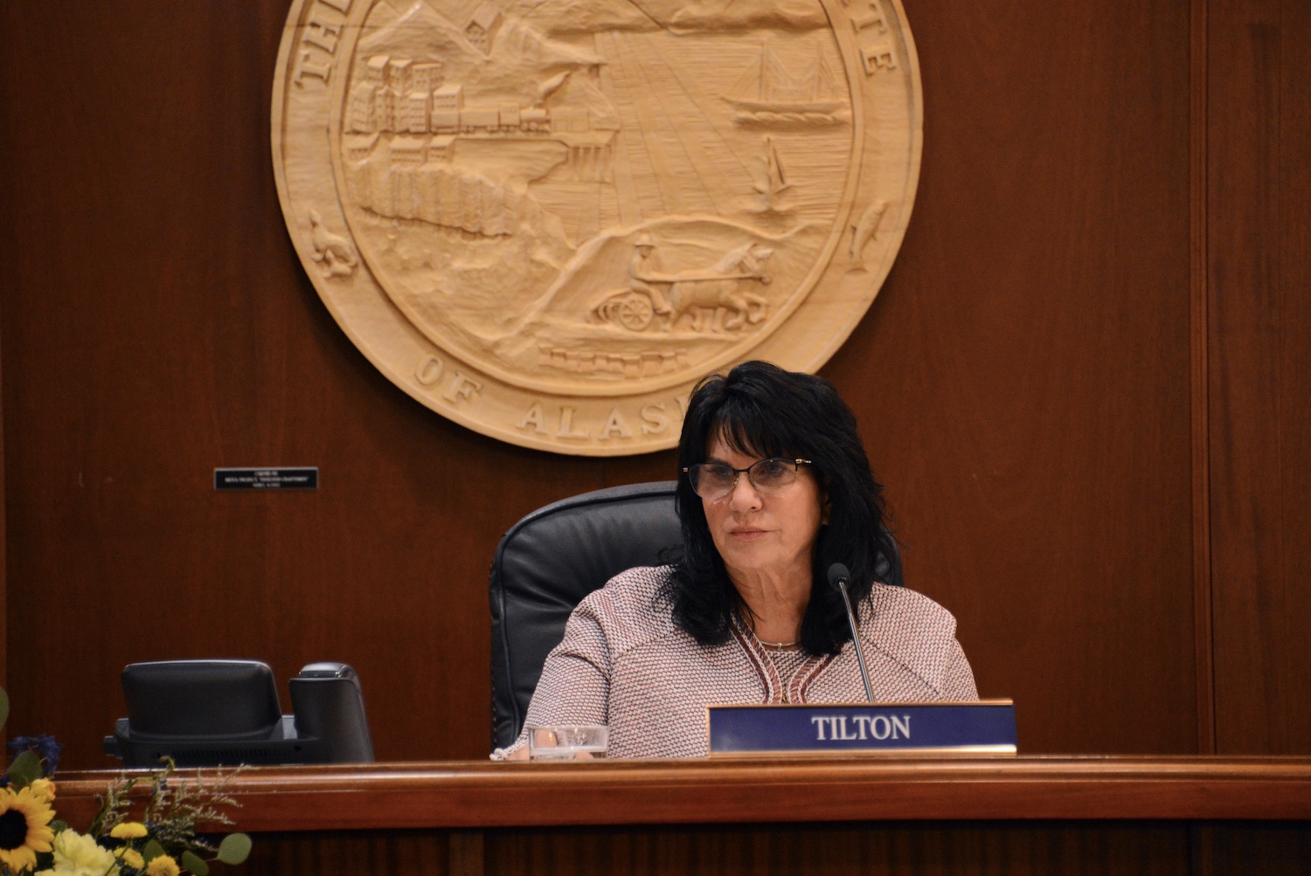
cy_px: 438
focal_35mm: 250
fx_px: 9112
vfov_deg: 5.5
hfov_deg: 8.2
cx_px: 656
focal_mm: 250
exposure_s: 1/160
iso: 4000
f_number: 5.6
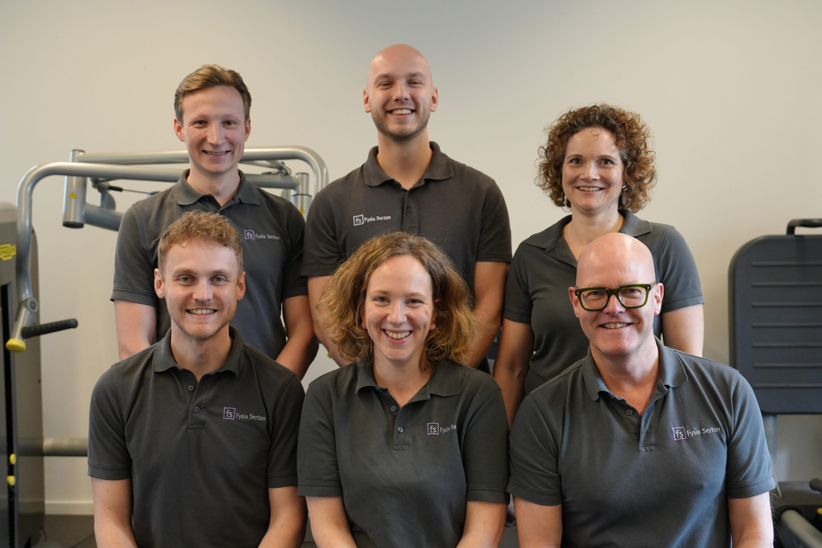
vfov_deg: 33.4
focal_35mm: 40
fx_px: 913
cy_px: 274
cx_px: 411
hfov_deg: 48.5
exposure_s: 1/160
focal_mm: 40
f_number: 4
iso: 2000
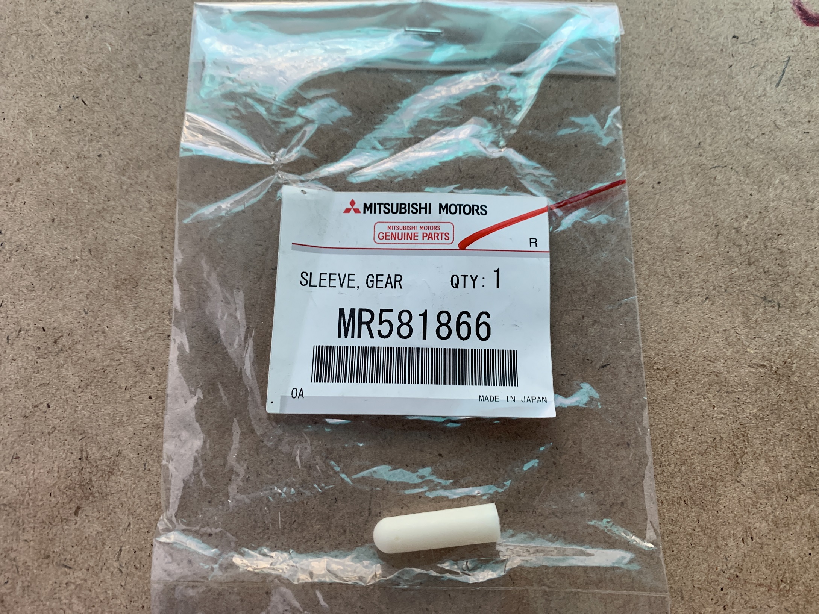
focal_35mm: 26
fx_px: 615
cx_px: 410
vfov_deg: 53.1
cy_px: 307
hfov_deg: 67.3
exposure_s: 1/90
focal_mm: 4.25
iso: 100
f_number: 1.8
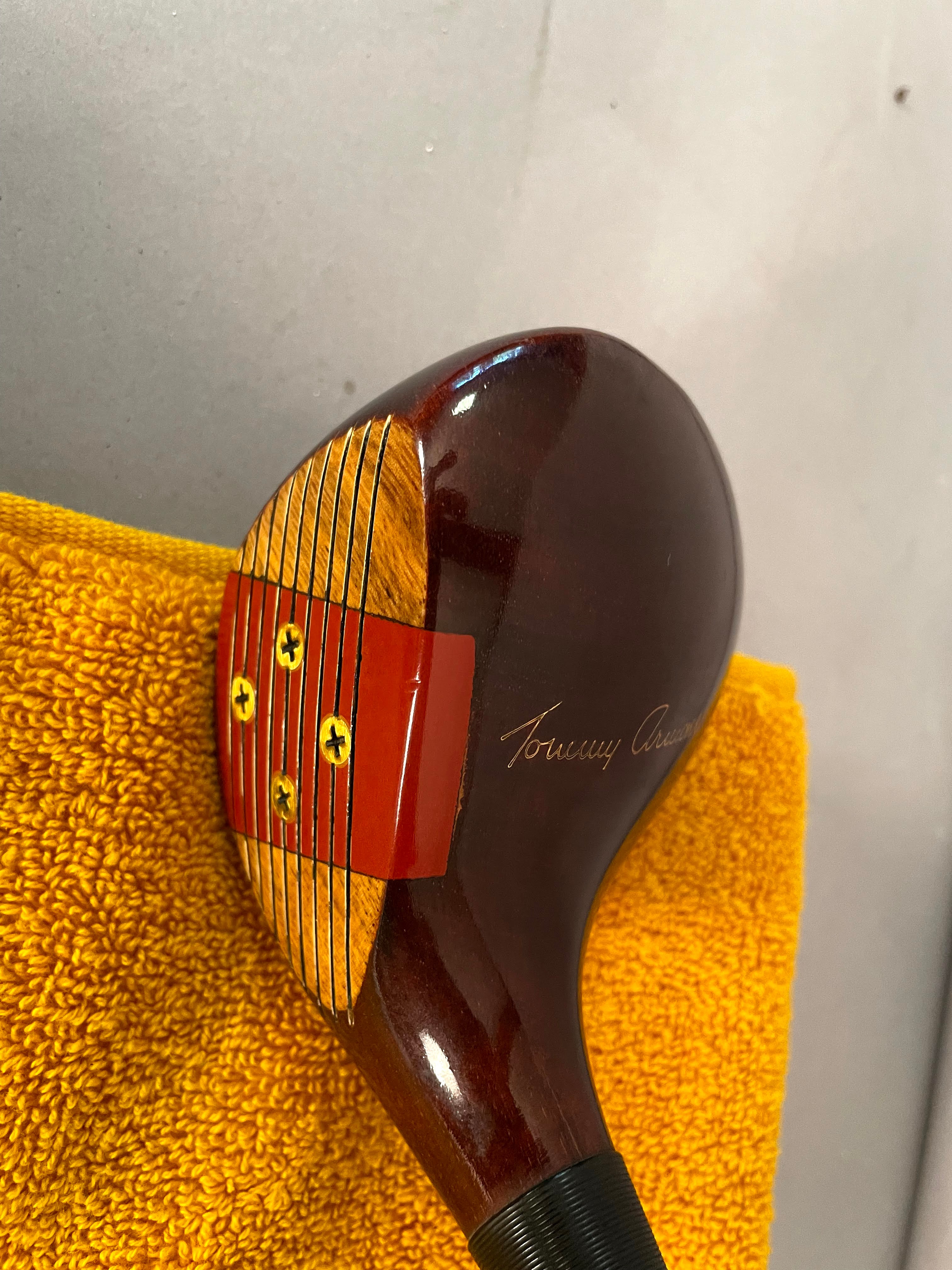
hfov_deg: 53.1
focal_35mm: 26
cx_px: 476
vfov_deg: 67.3
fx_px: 953
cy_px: 635
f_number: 1.6
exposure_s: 1/60
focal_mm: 4.2
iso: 250
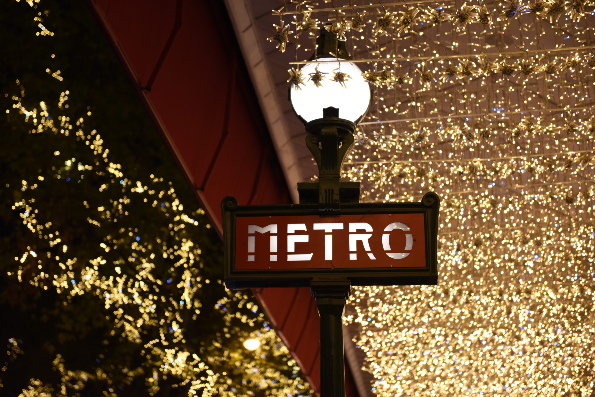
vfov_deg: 19.5
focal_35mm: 70
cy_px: 198
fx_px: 1157
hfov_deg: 28.8
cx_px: 298
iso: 720
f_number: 2.8
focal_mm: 70
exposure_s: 1/160
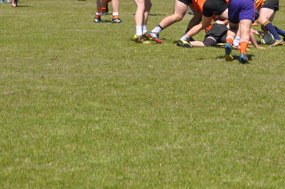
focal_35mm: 200
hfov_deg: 10.3
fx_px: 1581
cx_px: 234
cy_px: 22
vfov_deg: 6.8
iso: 400
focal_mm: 70
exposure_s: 1/1250
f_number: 5
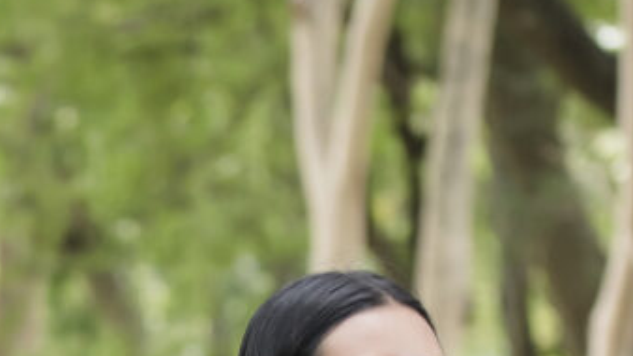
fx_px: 5588
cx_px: -84
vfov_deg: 3.6
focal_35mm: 333
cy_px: 709
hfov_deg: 6.4
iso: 250
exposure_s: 1/320
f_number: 2.8
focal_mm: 70
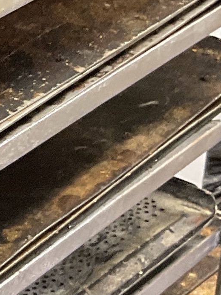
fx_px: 1439
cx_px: -377
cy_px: -16
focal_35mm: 169
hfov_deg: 7.9
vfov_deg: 11.5
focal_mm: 3
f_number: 1.8
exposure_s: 1/50
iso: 100
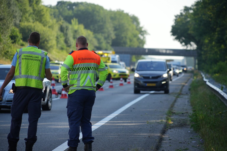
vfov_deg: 5.7
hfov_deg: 8.6
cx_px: 114
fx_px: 1513
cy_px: 76
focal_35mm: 240
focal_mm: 240
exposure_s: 1/500
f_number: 6.3
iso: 400
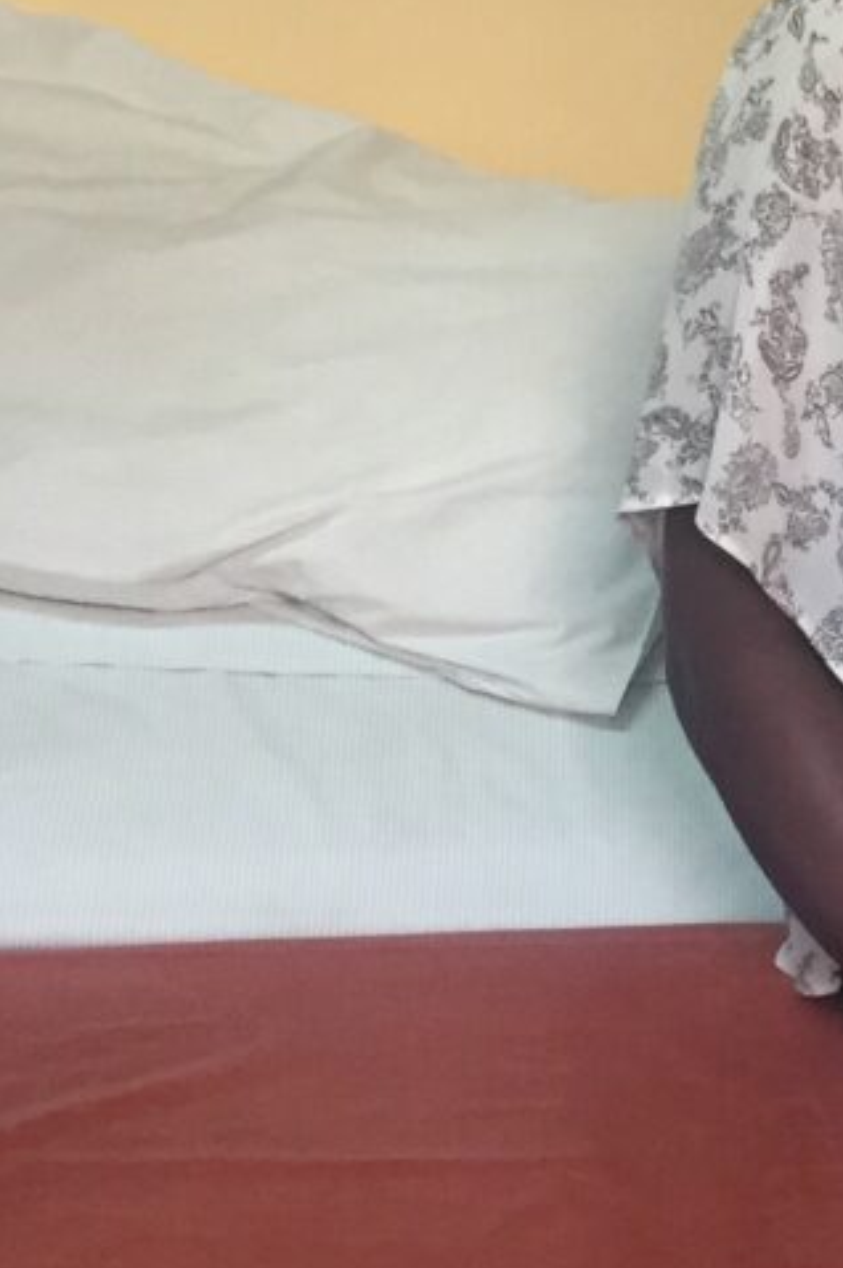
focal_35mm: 99
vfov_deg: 20.6
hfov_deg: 12.6
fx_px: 3482
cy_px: 515
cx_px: 1522
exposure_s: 1/33
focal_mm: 4.15
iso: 200
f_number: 2.2
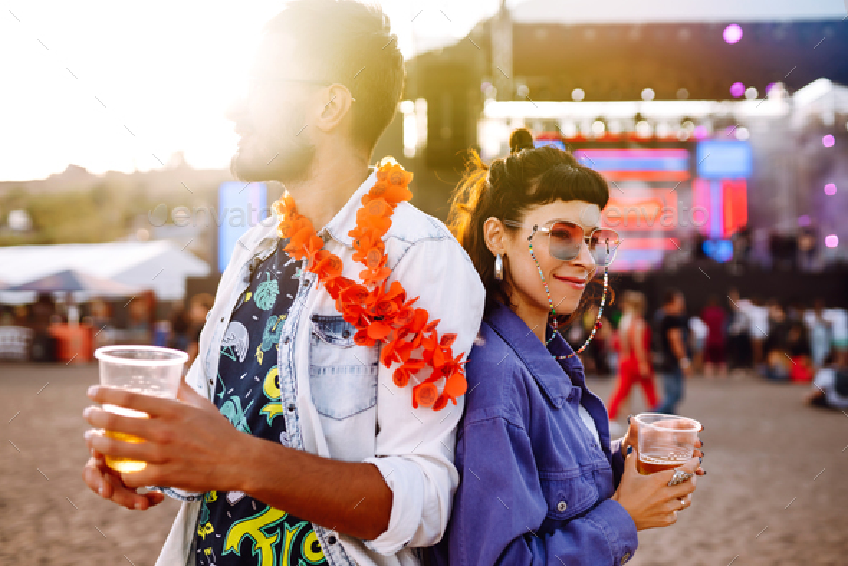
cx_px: 424
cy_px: 283
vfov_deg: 37.9
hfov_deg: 54.4
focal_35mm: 35
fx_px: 825
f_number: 2
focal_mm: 35
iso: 160
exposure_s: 1/1250
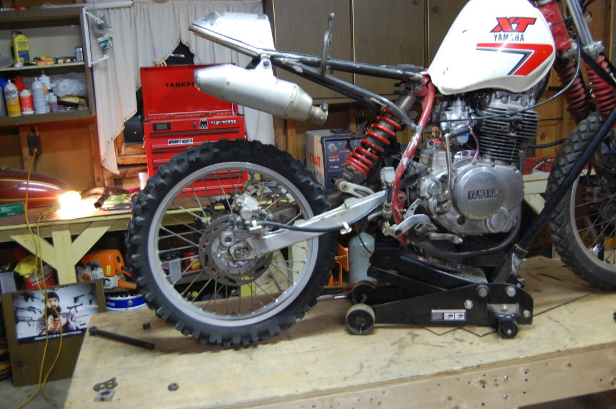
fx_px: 615
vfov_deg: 36.8
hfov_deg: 53.2
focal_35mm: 36
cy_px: 204
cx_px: 308
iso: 1000
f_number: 4
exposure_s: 1/8
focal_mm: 24
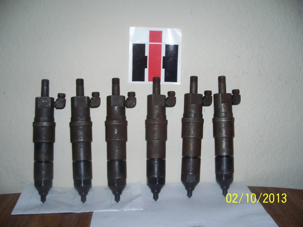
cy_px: 114
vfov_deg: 38.7
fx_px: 324
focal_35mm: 37
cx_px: 152
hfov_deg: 50.1
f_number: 2.8
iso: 125
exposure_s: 1/60
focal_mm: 7.8
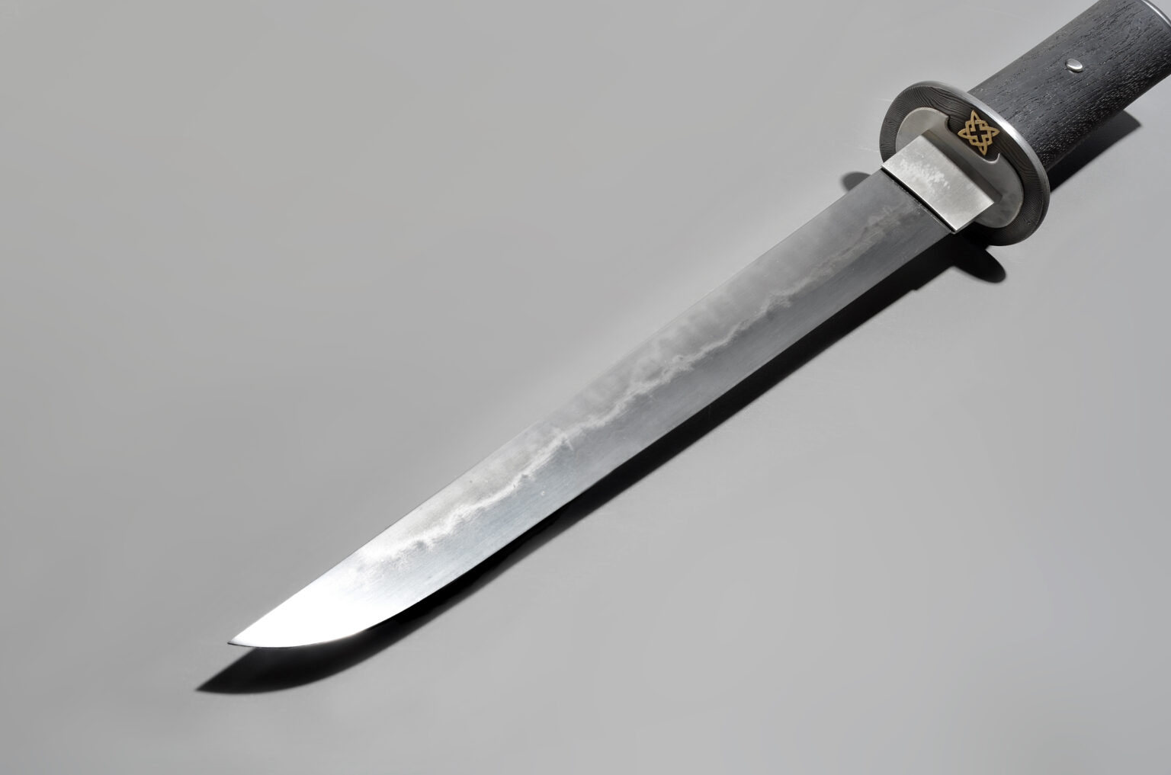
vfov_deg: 15.1
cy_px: 388
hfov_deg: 22.7
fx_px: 2921
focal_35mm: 90
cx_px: 586
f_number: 20
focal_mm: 60
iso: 100
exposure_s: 1/125
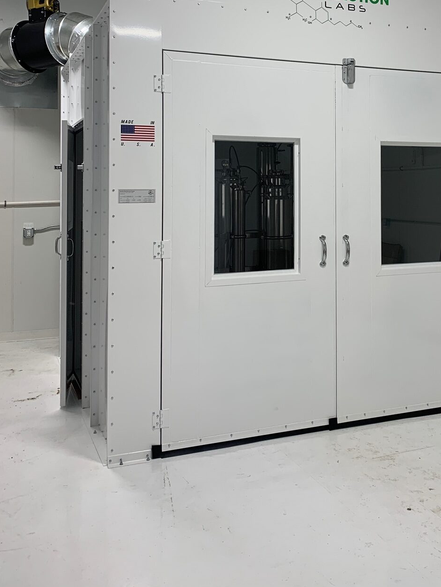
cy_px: 178
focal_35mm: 42
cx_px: 332
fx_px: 713
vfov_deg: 43.9
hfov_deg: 33.6
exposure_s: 1/121
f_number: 1.8
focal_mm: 4.25
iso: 32
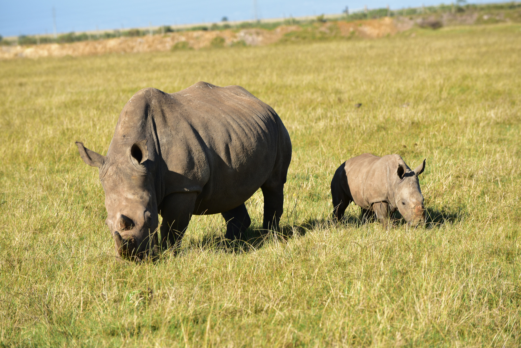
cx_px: 260
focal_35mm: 175
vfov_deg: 7.9
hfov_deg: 11.7
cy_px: 174
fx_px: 2533
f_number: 5
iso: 80
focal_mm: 175
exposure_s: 1/250
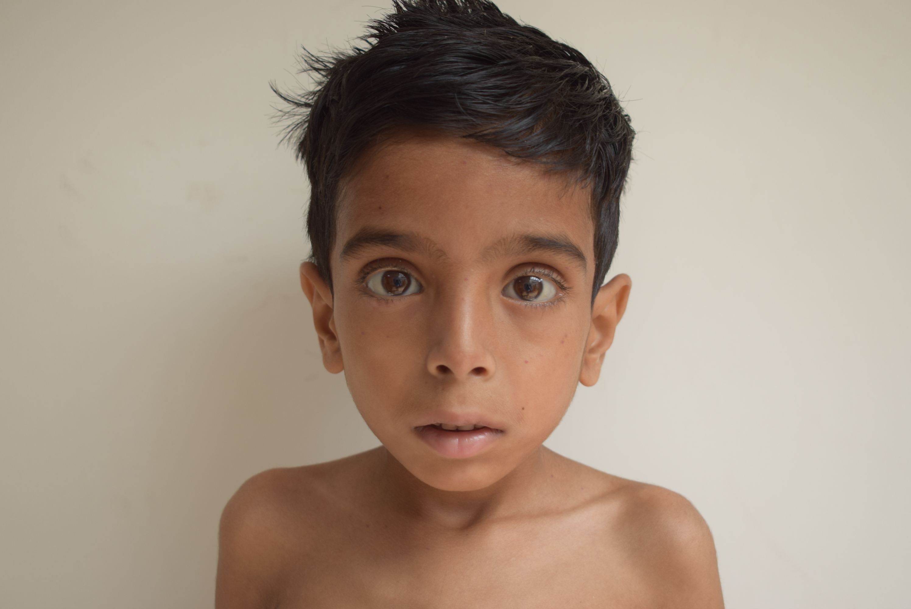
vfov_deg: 23.8
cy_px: 304
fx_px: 1443
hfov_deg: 35.0
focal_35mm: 57
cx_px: 456
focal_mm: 38
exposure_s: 1/60
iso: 200
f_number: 4.8
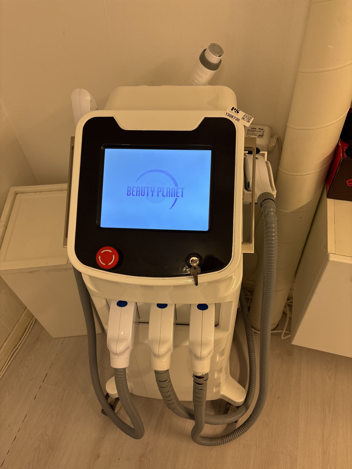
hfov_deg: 53.1
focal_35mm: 26
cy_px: 234
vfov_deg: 67.3
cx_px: 176
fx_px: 353
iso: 125
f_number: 1.6
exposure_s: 1/100
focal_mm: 5.96
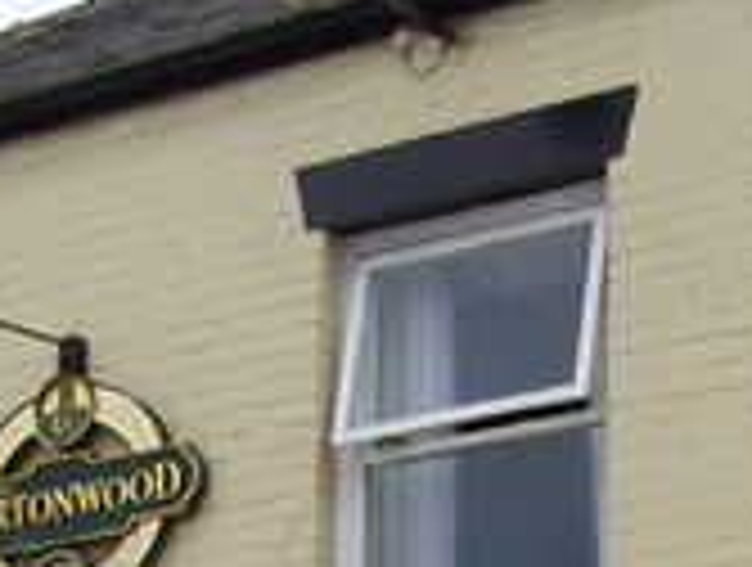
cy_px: 1058
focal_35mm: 172
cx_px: 239
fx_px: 3745
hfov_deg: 11.5
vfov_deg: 8.3
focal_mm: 6
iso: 80
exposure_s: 1/413
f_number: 4.8
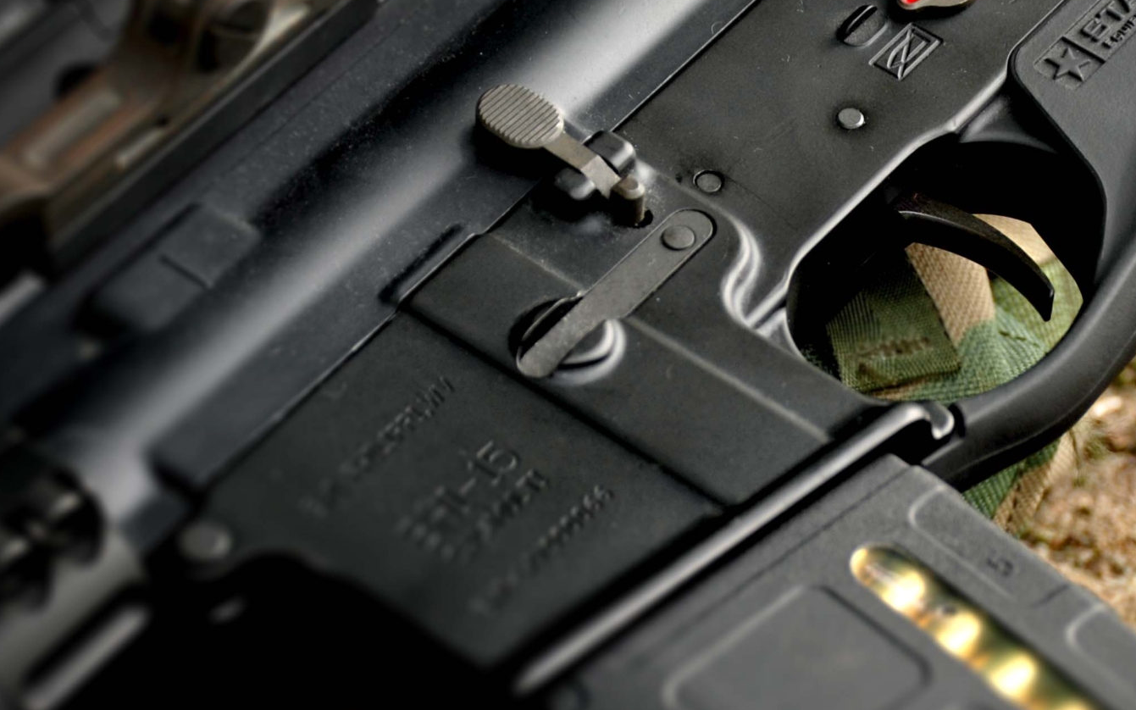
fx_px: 4706
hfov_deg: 13.7
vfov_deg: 8.6
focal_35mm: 152
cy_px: 368
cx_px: 729
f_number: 5
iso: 100
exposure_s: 1/25
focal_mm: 52
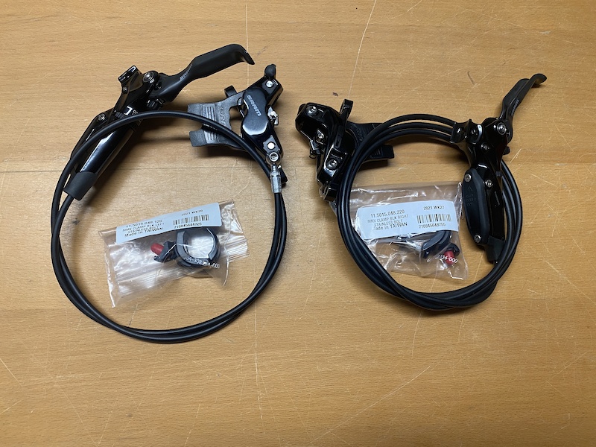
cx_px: 298
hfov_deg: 67.3
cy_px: 224
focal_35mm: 26
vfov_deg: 53.1
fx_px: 448
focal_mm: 4.25
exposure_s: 1/60
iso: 80
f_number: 1.8
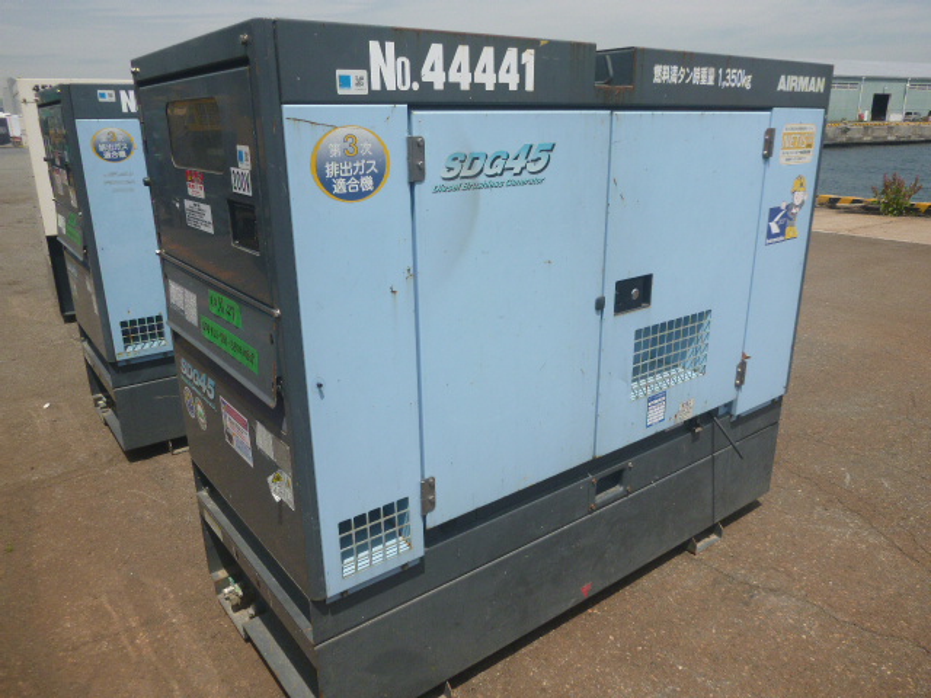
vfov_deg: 54.9
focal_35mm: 25
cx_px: 466
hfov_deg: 69.4
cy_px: 349
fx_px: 672
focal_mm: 4.5
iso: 100
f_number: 3.9
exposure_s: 1/800
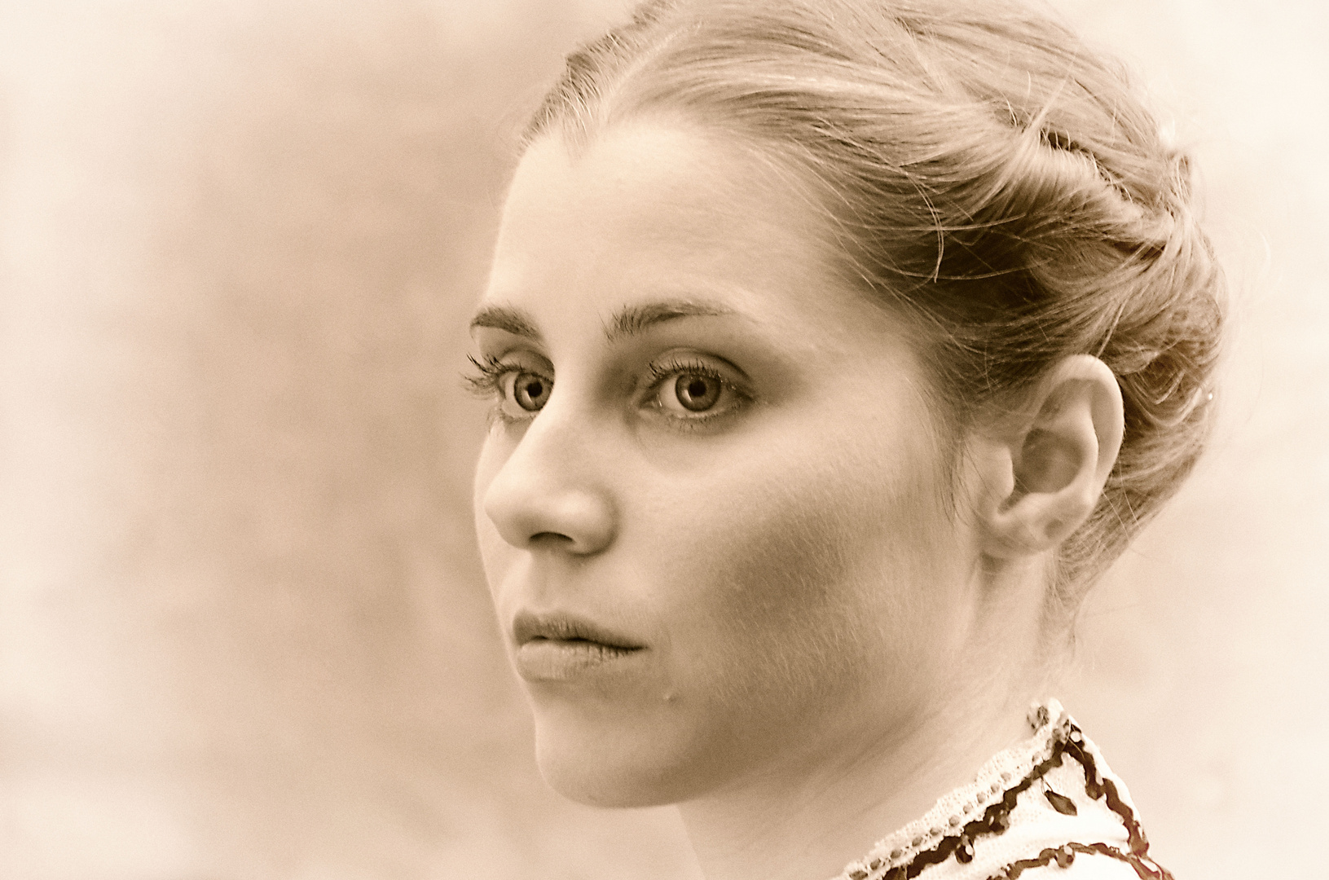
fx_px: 11051
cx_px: 664
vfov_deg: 4.6
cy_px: 440
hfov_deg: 6.9
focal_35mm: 300
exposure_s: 1/25
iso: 800
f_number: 6.3
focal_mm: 200
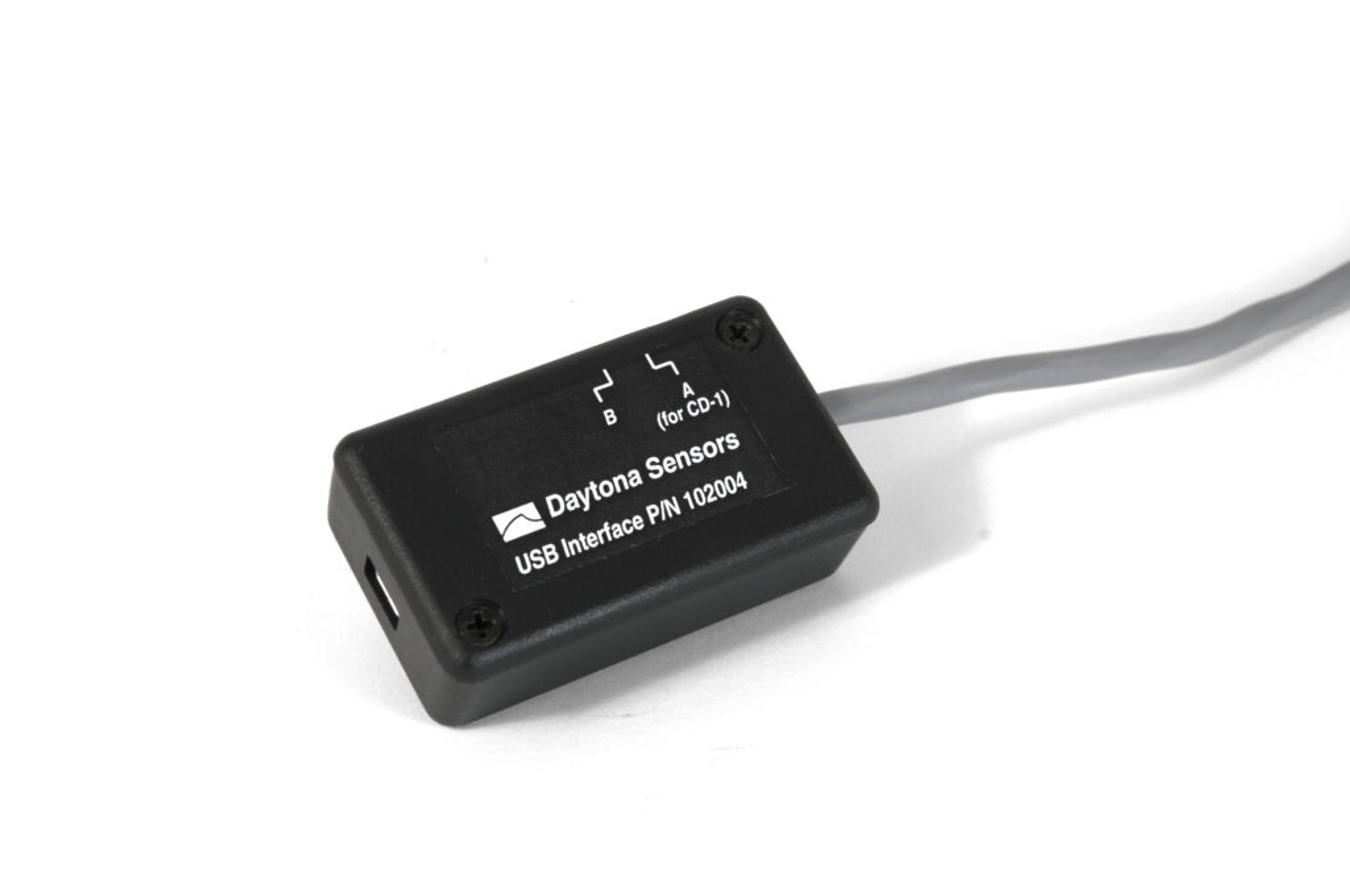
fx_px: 3932
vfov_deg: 13.0
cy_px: 448
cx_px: 675
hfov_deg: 19.5
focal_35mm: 105
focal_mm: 70
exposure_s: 1/60
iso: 200
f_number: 13
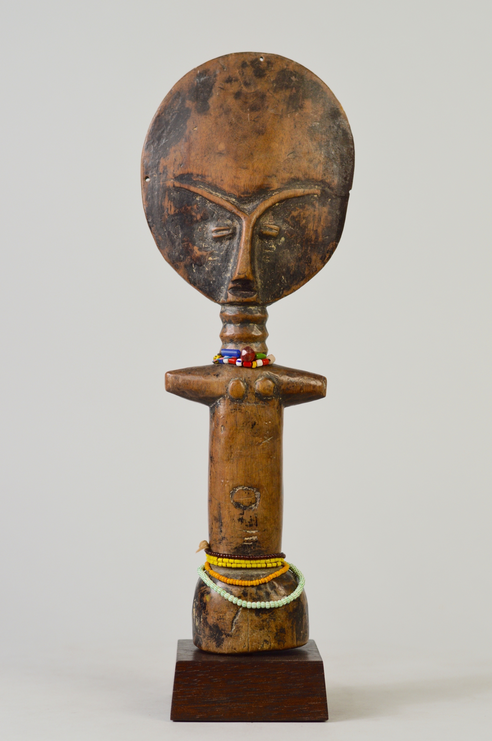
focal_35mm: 75
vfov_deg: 27.0
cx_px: 246
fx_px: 1540
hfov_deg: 18.1
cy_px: 370
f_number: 4
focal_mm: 50
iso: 100
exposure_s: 1/40
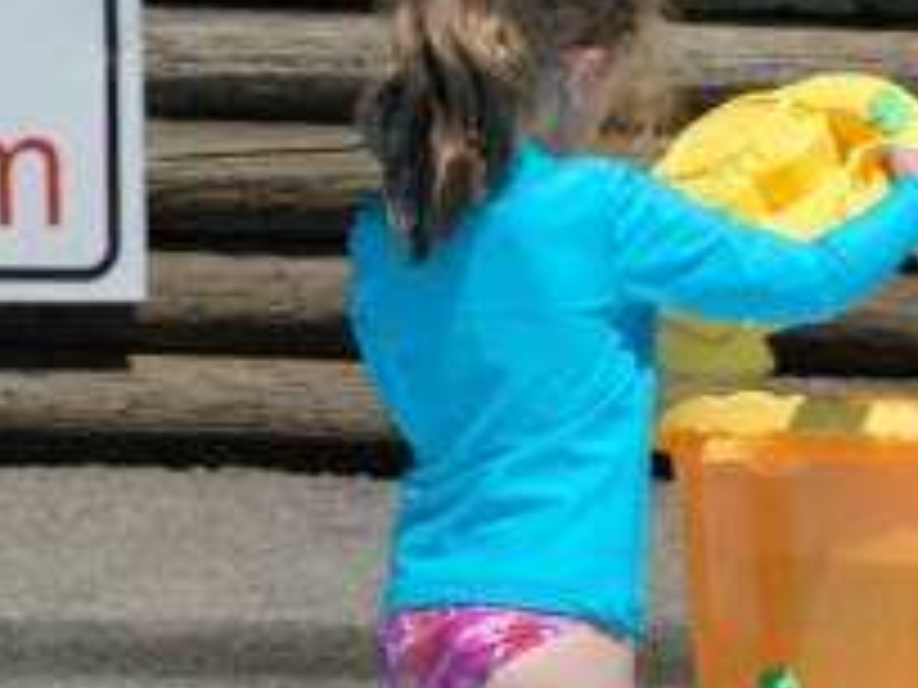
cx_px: -1494
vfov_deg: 1.2
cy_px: -99
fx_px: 31558
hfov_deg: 1.7
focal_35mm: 1190
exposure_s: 1/1000
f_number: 6.4
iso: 250
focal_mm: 140
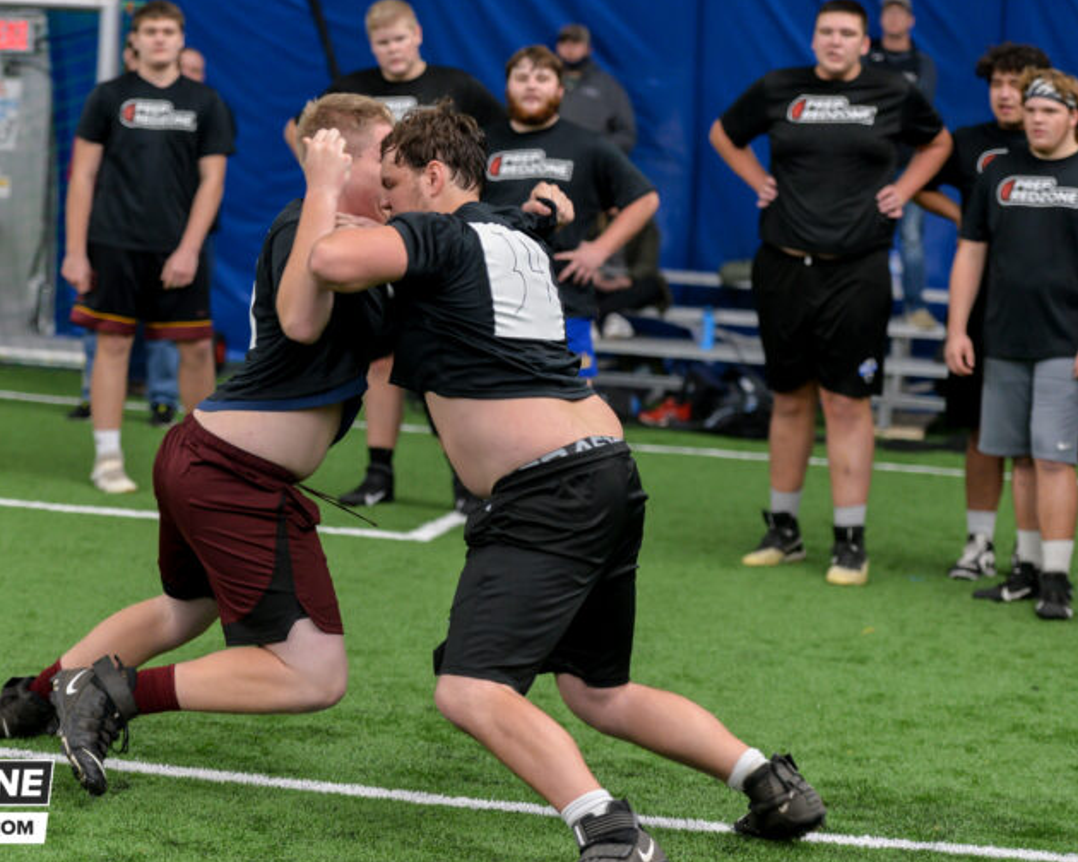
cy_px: 432
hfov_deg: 18.6
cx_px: 450
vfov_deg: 15.0
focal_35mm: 103
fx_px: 3286
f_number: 2.8
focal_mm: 90
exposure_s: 1/320
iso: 1600
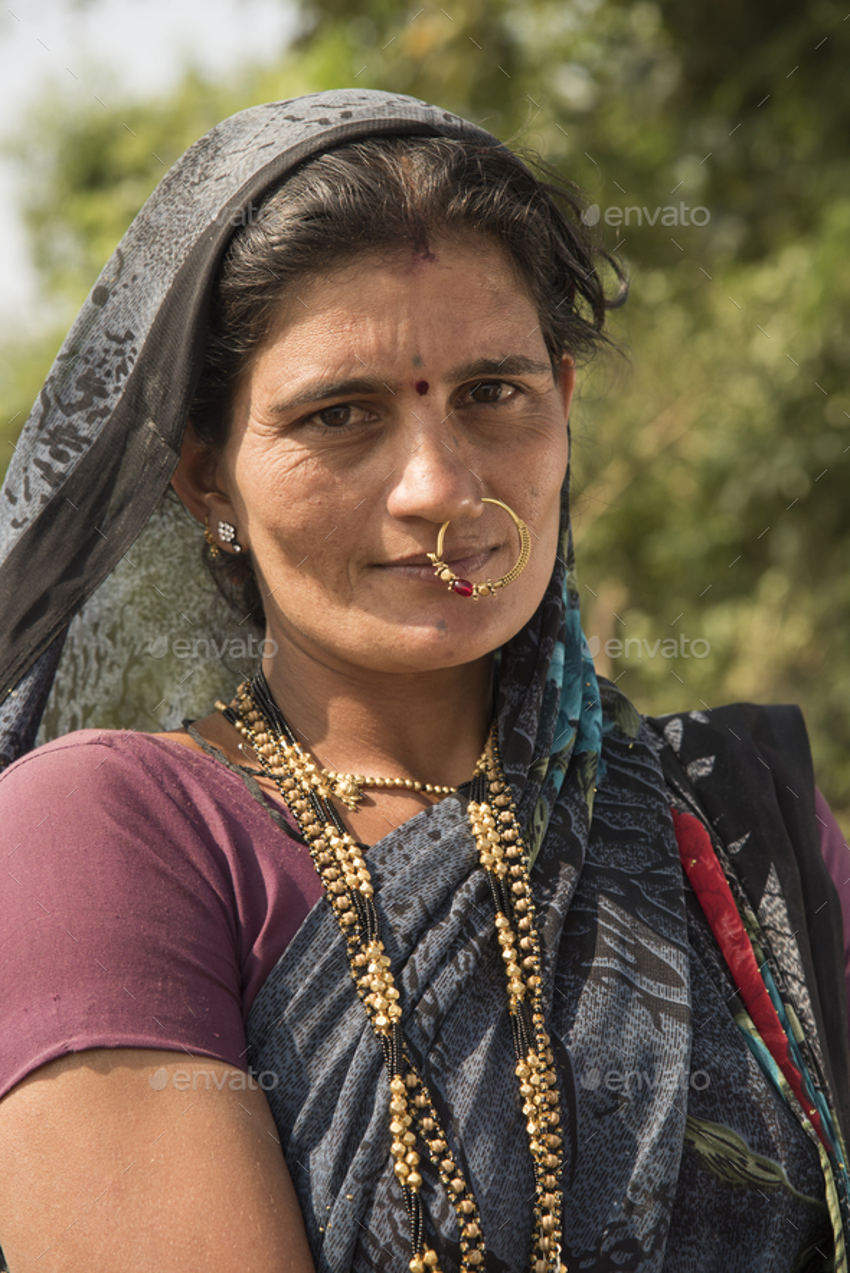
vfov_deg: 17.1
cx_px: 425
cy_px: 636
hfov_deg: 11.4
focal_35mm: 120
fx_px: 4246
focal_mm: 120
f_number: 7.1
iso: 125
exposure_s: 1/160
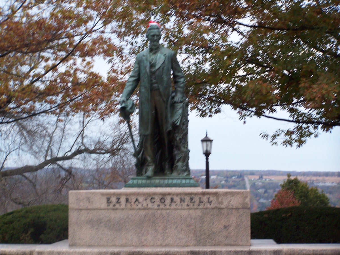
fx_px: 1149
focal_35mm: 117
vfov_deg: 12.7
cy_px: 128
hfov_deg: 16.8
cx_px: 170
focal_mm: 19.4
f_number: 3.2
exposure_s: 1/90
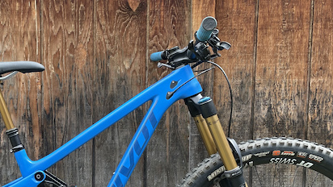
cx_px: 74
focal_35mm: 55
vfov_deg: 21.5
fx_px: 486
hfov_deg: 36.7
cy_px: 152
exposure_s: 1/376
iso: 32
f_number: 1.6
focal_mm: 4.2
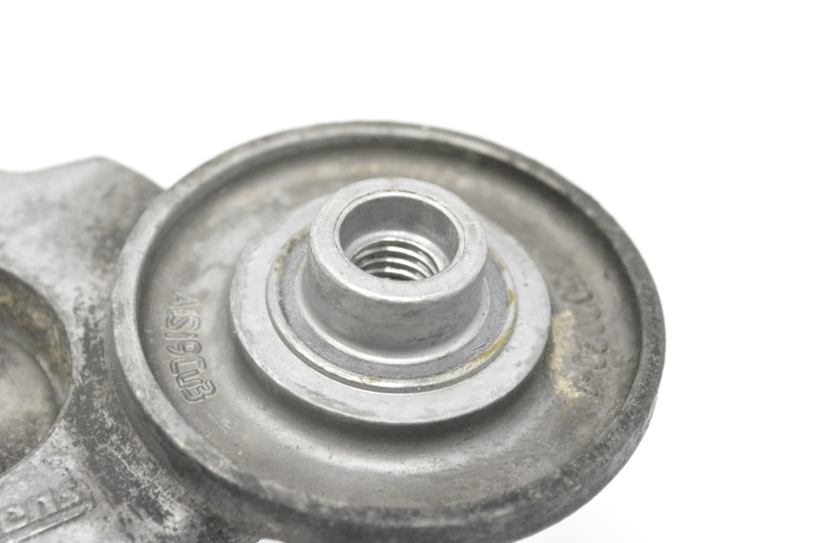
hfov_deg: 24.6
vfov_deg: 16.5
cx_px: 408
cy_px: 272
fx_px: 1869
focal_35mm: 82
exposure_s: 1/250
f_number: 8
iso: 6400
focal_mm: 55
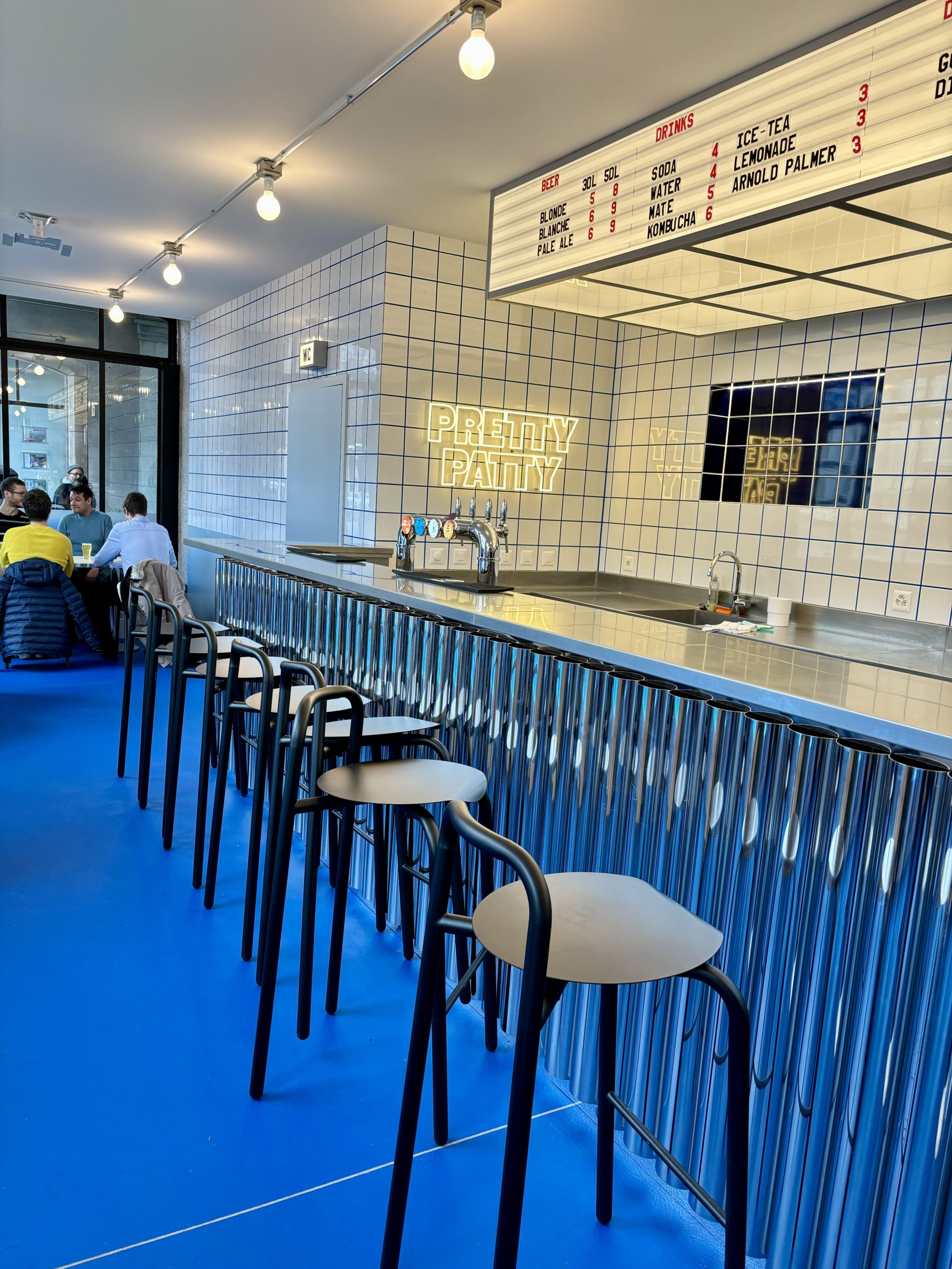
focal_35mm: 26
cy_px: 634
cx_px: 476
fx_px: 953
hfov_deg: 53.1
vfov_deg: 67.3
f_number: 1.6
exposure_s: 1/100
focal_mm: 5.96
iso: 80
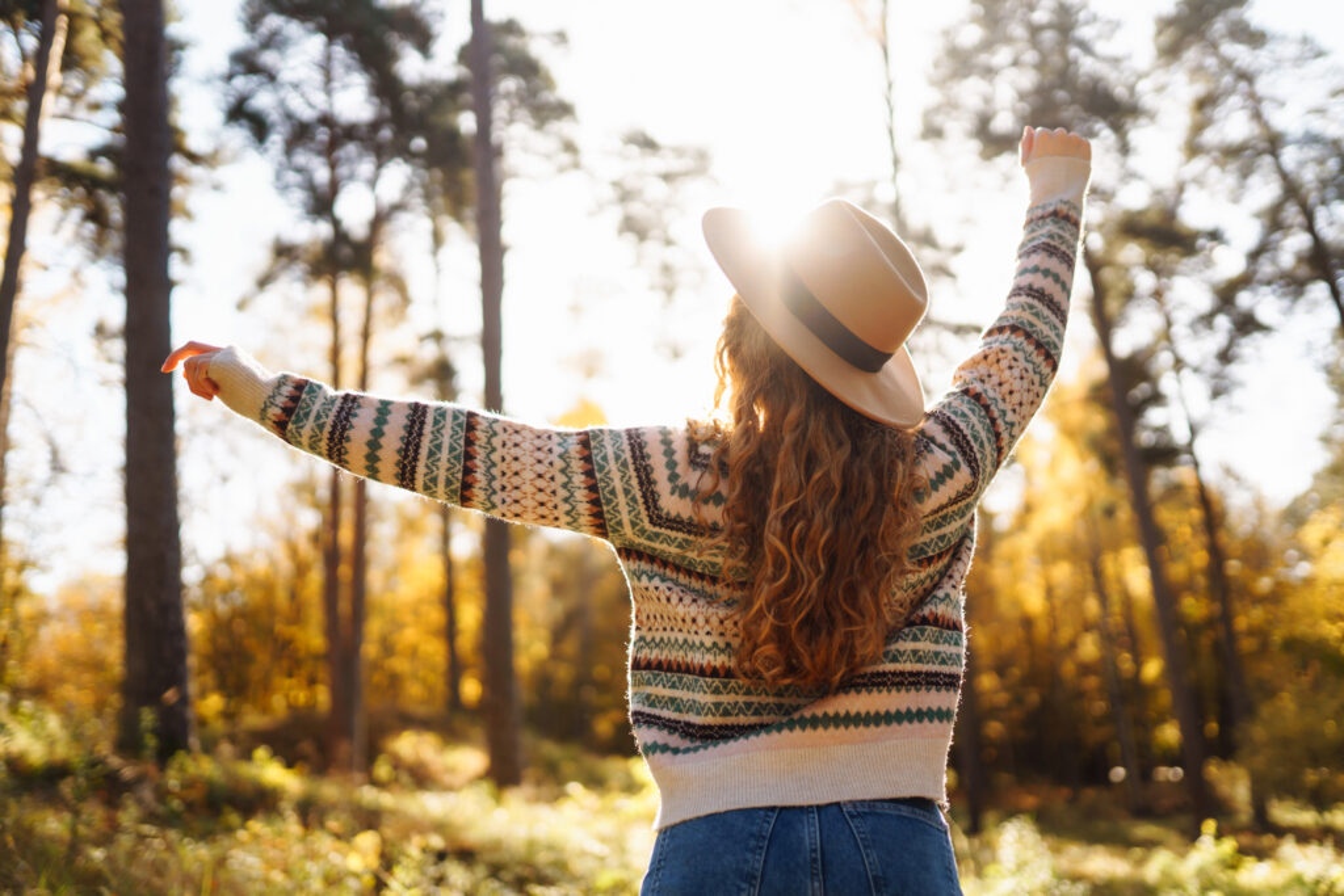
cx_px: 672
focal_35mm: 35
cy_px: 448
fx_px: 1307
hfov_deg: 54.4
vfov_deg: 37.9
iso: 200
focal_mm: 35
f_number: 1.4
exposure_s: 1/3200
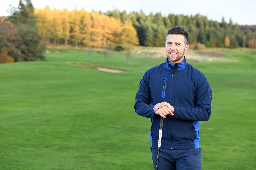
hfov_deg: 23.9
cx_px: 128
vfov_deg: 16.1
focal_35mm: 85
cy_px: 85
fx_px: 604
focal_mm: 85
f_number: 5
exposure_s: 1/250
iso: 400
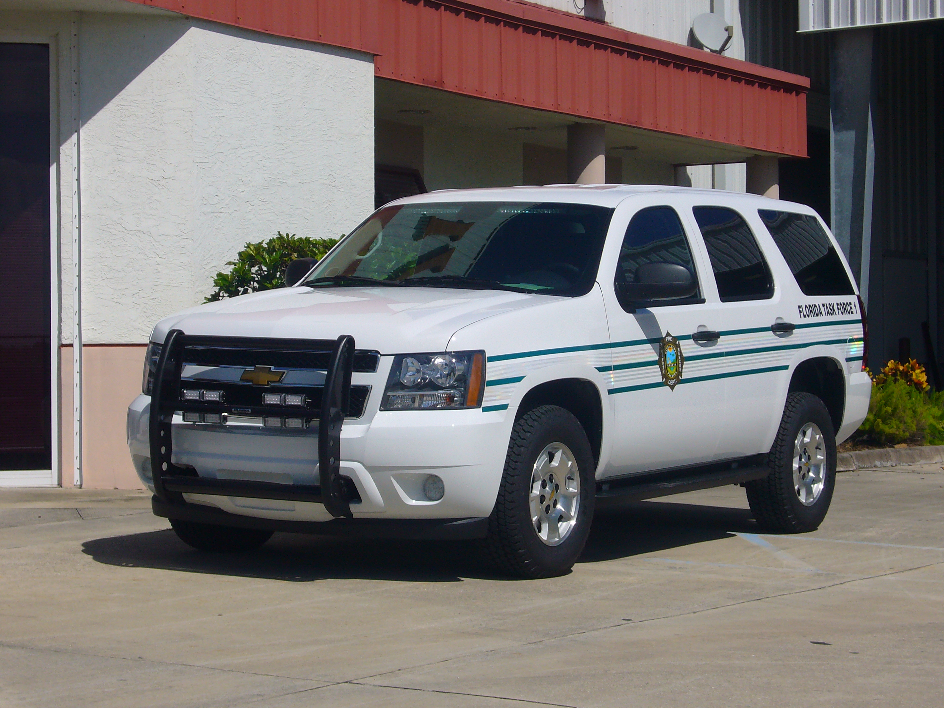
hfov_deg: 22.8
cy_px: 354
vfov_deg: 17.2
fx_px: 2345
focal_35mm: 86
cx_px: 472
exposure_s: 1/400
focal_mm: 14.2
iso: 80
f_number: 10
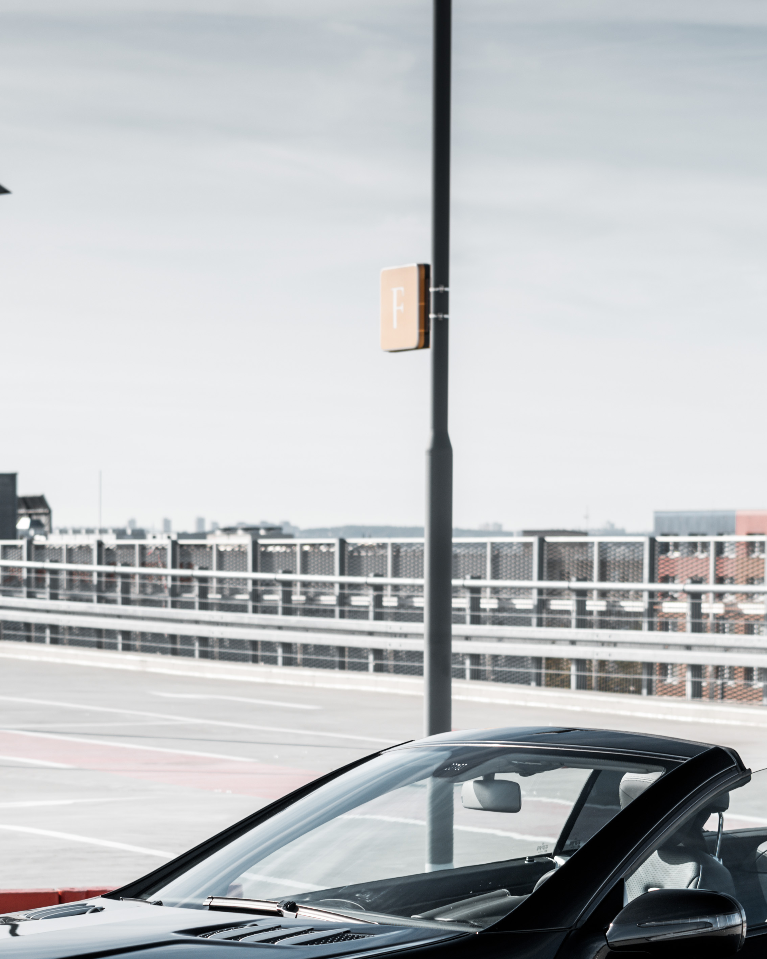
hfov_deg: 11.8
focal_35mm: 131
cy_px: 897
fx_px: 3717
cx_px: 343
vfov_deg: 14.5
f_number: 4.5
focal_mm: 48
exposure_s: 1/160
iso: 64
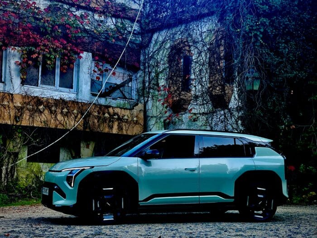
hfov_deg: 30.3
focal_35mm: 64
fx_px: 586
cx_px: 158
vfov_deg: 22.9
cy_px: 119
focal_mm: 7.5
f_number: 2.2
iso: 80
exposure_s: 1/99
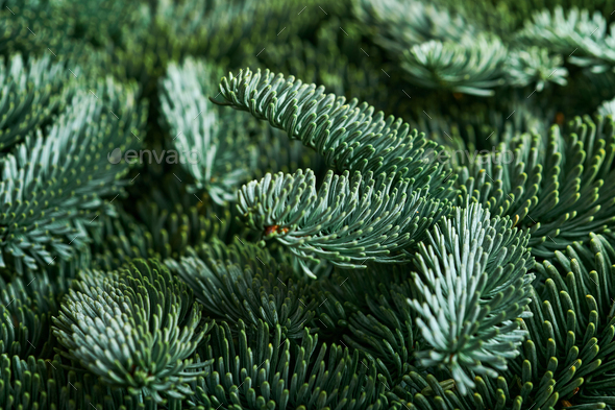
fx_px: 1537
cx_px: 308
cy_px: 205
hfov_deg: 22.6
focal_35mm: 90
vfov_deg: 15.2
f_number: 5.6
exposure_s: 1/160
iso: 160
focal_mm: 60
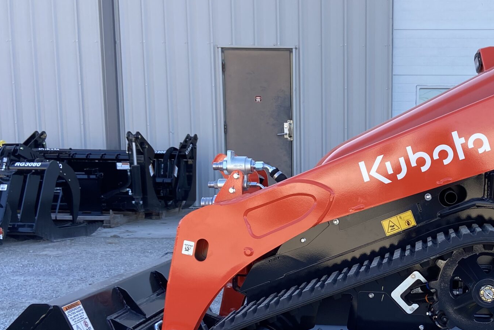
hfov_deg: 37.6
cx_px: 388
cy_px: 244
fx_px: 700
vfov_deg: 26.2
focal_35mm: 51
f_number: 1.8
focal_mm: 4.25
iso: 32
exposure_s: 1/429
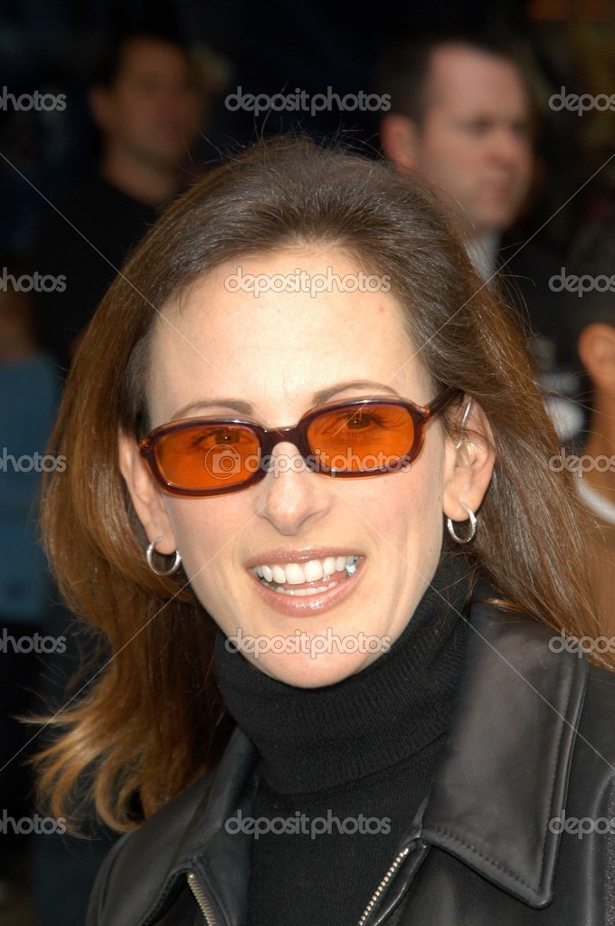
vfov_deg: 13.1
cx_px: 308
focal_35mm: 158
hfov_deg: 8.7
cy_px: 463
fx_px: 4044
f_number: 9
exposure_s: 1/180
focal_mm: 105
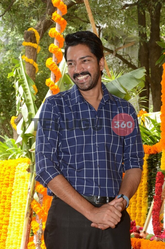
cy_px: 124
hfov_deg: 18.1
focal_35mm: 75
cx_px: 82
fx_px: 518
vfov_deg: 27.0
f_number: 9
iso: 320
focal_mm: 50
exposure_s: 1/125
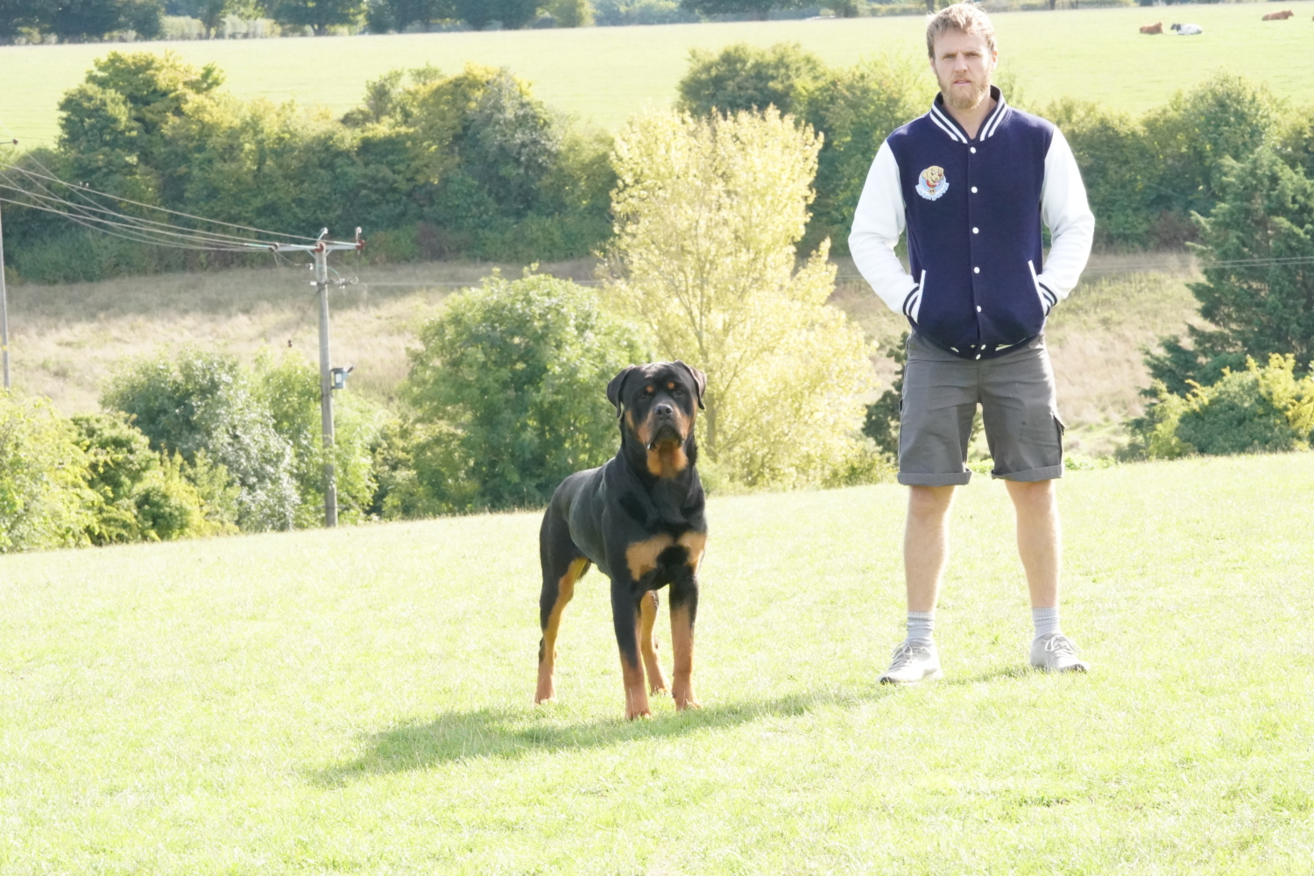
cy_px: 438
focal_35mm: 130
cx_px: 657
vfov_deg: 10.5
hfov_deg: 15.8
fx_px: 4745
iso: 12800
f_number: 20
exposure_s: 1/640
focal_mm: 130
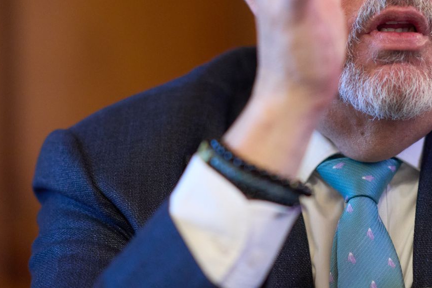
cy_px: 60
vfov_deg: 6.8
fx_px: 2423
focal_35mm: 202
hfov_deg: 10.2
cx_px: 260
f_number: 1.4
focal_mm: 85
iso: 2000
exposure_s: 1/250
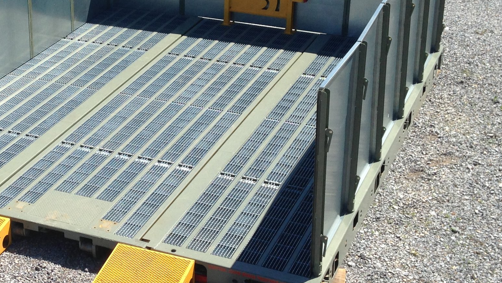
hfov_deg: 36.7
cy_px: 142
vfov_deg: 21.5
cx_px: 156
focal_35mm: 56
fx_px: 745
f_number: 2.4
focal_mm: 4.12
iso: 50
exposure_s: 1/1550
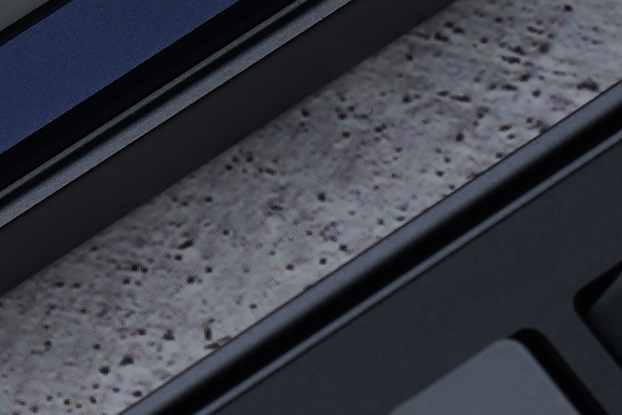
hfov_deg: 4.9
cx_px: -254
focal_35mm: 417
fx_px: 7207
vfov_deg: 3.3
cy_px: 452
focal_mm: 60
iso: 100
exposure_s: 1/60
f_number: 9
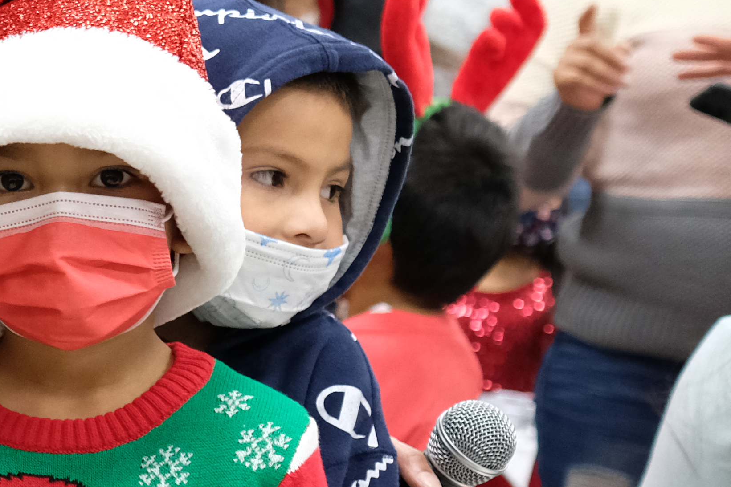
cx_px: -514
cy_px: 137
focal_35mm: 128
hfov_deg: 14.4
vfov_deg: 10.7
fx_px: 2599
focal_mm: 23
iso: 1600
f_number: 2
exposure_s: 1/250
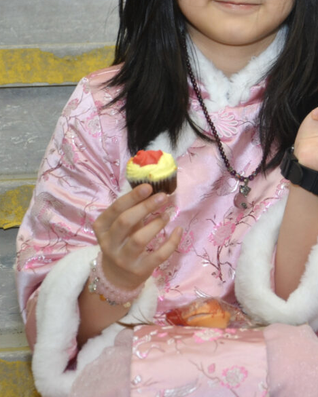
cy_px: 88
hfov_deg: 12.5
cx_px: 226
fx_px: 1447
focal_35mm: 123
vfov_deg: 15.6
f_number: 5.6
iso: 320
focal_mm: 50
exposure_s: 1/60
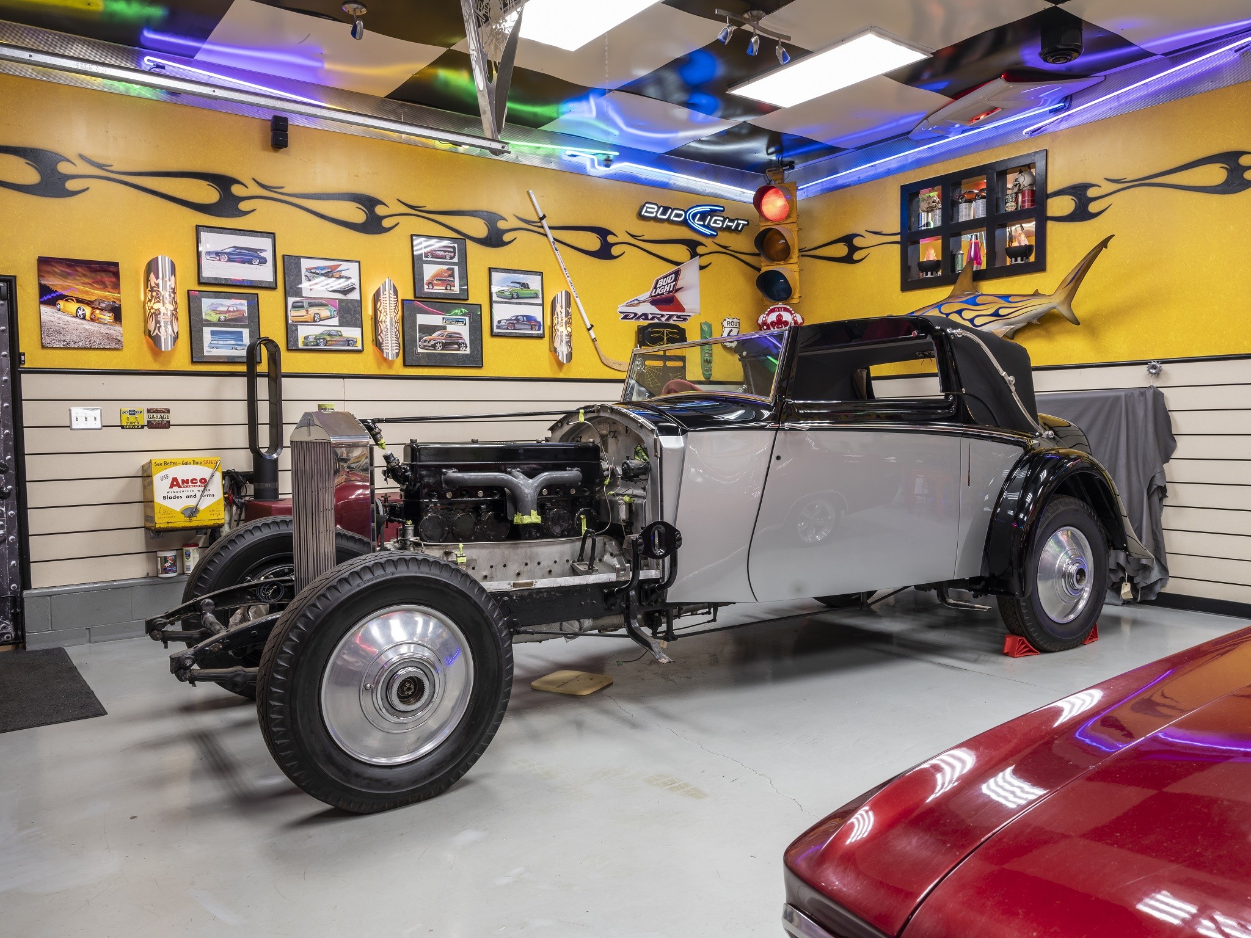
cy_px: 469
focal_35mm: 25
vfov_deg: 54.9
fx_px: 903
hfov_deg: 69.4
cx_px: 626
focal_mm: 32
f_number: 18
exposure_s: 1
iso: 400
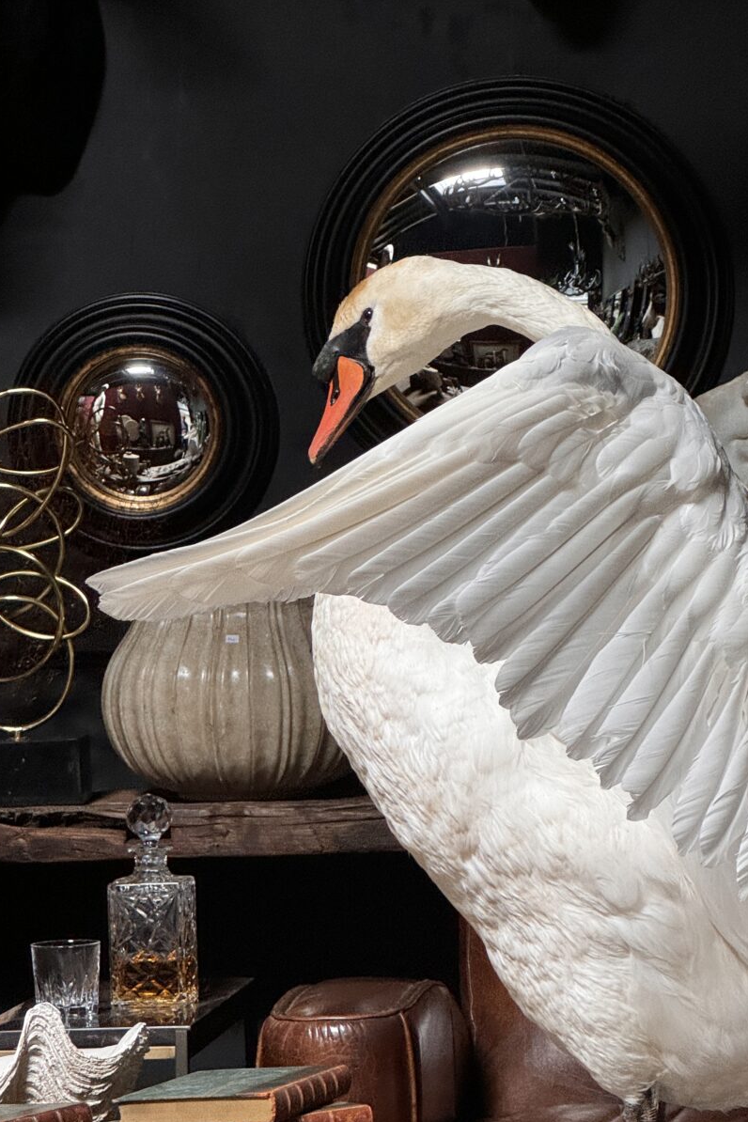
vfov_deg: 19.8
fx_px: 3210
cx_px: 498
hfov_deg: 13.3
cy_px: 630
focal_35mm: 103
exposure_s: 1/79
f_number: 2.8
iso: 250
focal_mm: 9
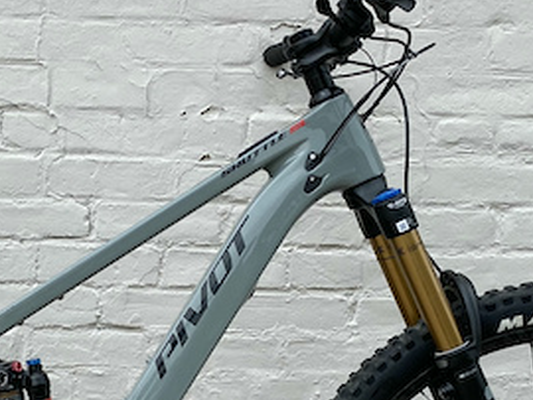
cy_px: 343
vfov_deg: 18.9
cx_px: 101
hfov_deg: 24.9
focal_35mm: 77
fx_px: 1187
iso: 32
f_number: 1.8
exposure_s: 1/981
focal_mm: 4.25
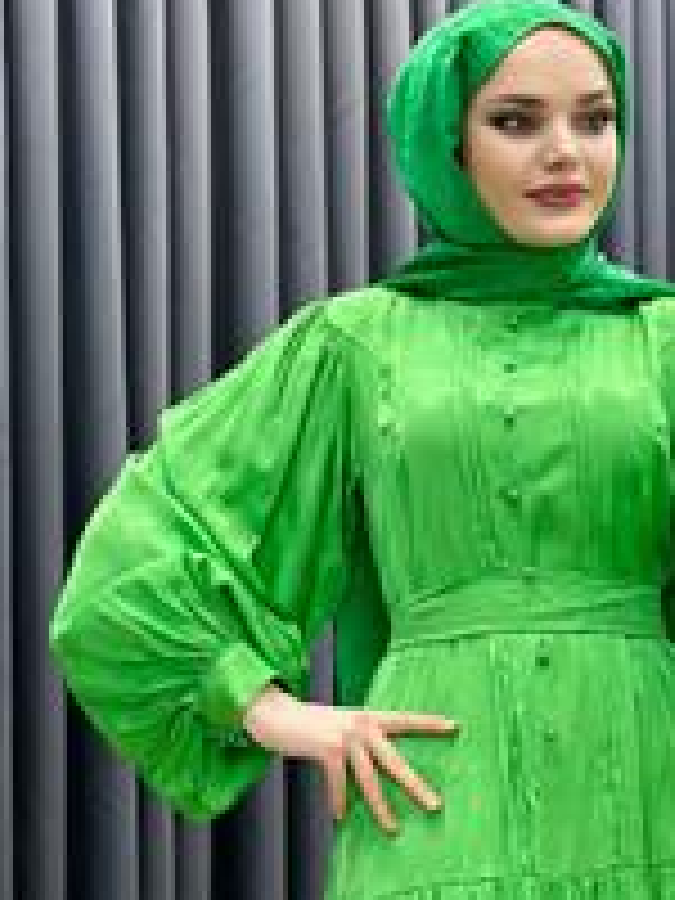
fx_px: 2574
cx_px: 531
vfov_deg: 19.8
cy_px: 560
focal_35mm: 99
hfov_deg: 14.9
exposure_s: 1/151
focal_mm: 6.86
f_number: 1.78
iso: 64
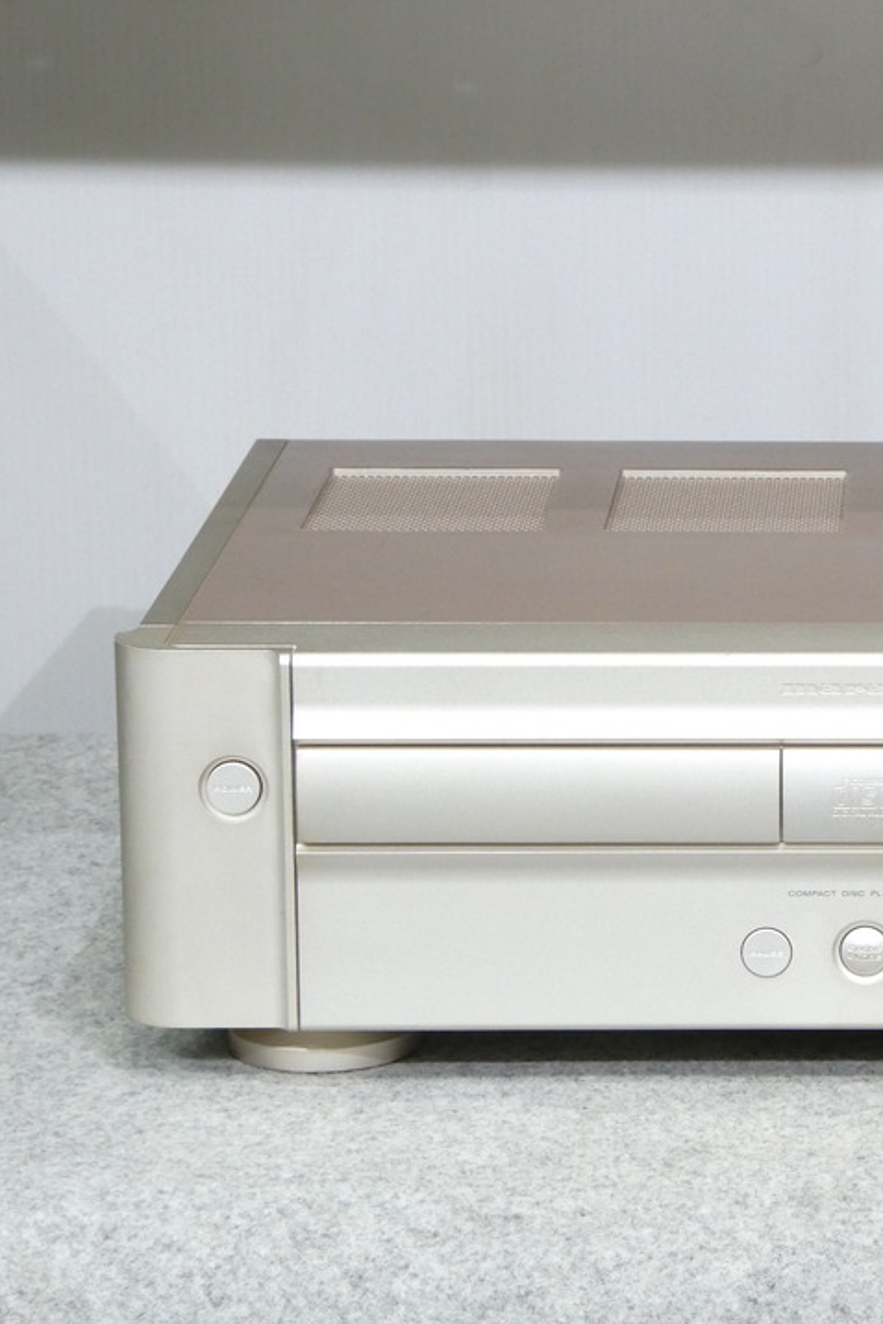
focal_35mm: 148
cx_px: 863
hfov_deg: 9.2
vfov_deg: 13.9
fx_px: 5442
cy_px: 665
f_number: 5.1
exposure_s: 1/10
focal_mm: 19
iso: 400
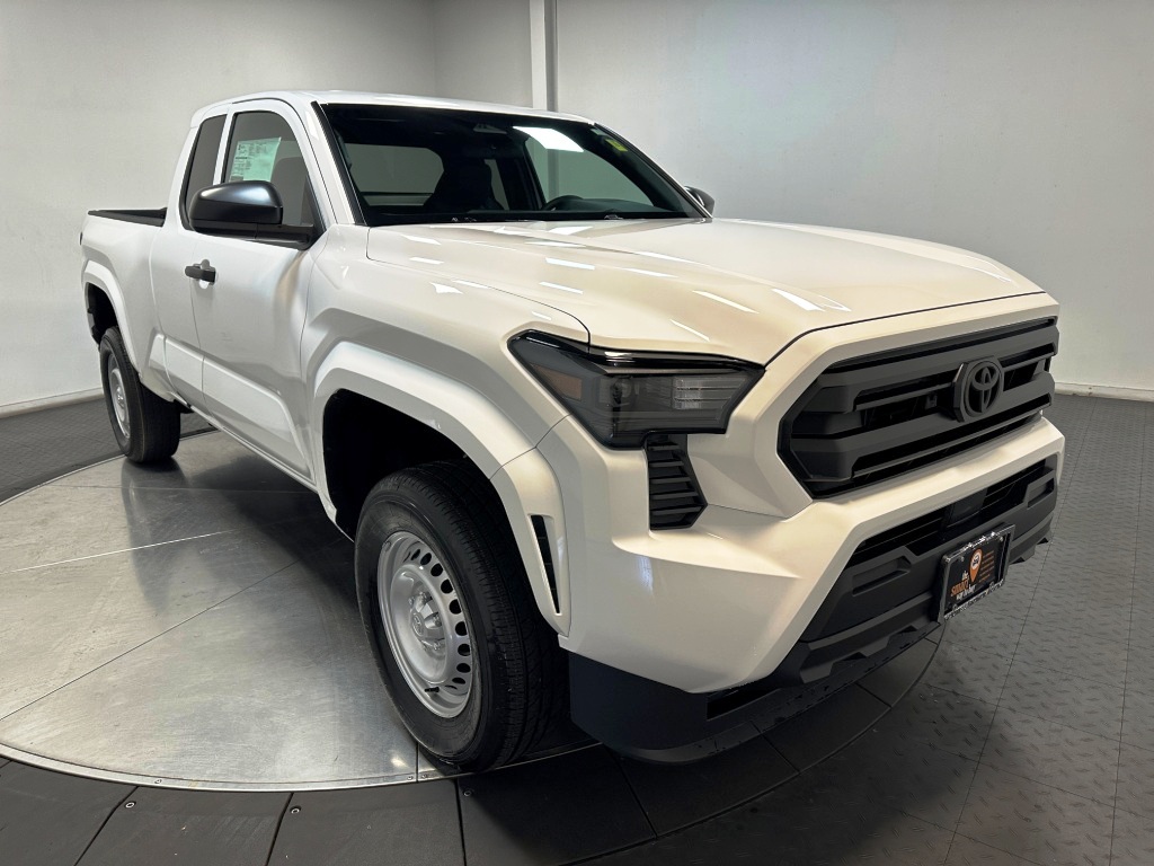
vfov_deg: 56.8
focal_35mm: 24
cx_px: 577
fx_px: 800
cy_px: 433
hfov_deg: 71.6
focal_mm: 6.86
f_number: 1.78
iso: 160
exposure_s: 1/60
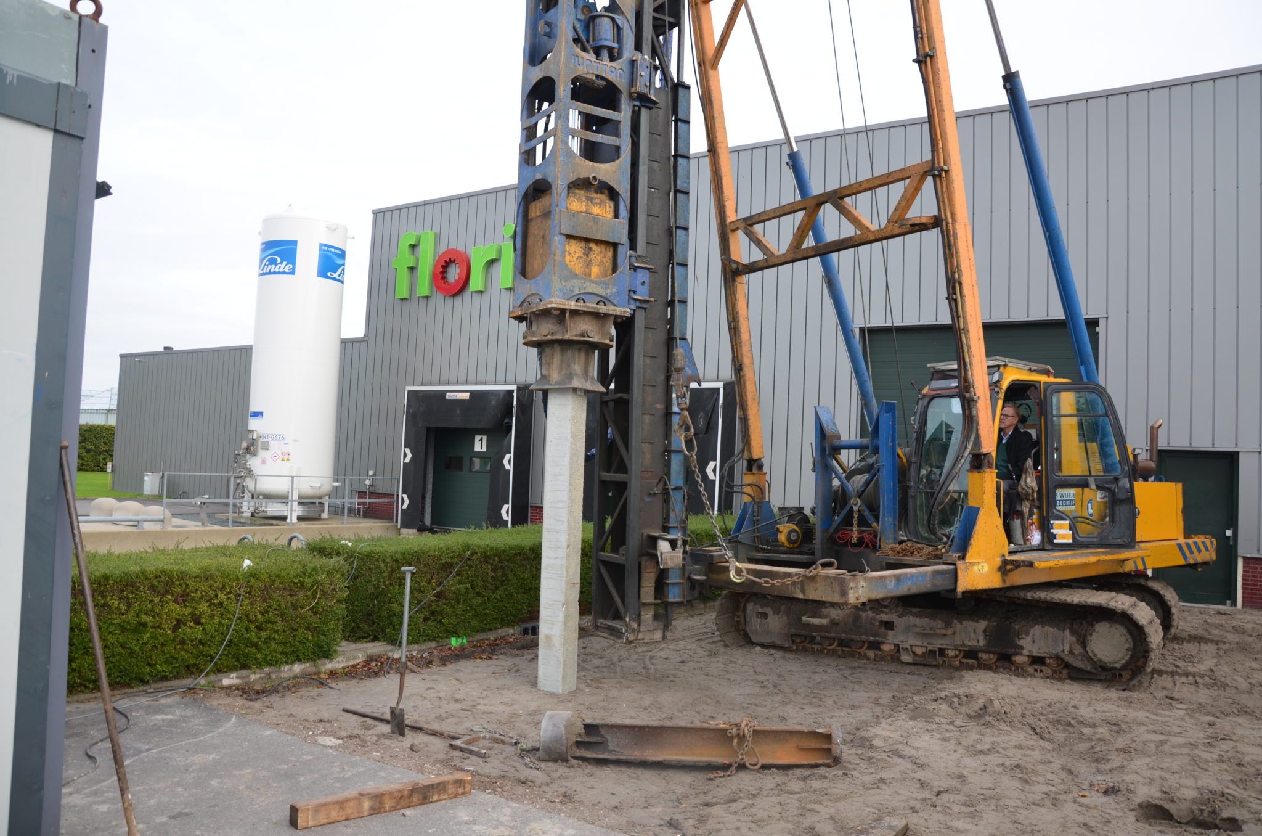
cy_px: 418
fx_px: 944
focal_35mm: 27
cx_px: 631
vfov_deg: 47.7
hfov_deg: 67.5
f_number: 5
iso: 100
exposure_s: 1/200
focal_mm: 18
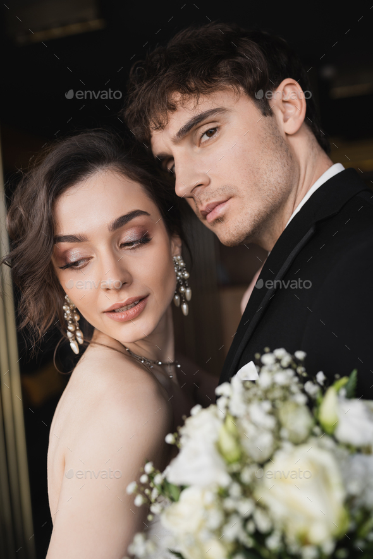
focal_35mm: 35
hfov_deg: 37.9
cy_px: 280
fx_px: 544
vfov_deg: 54.4
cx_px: 186
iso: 200
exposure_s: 1/320
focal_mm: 35
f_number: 2.8
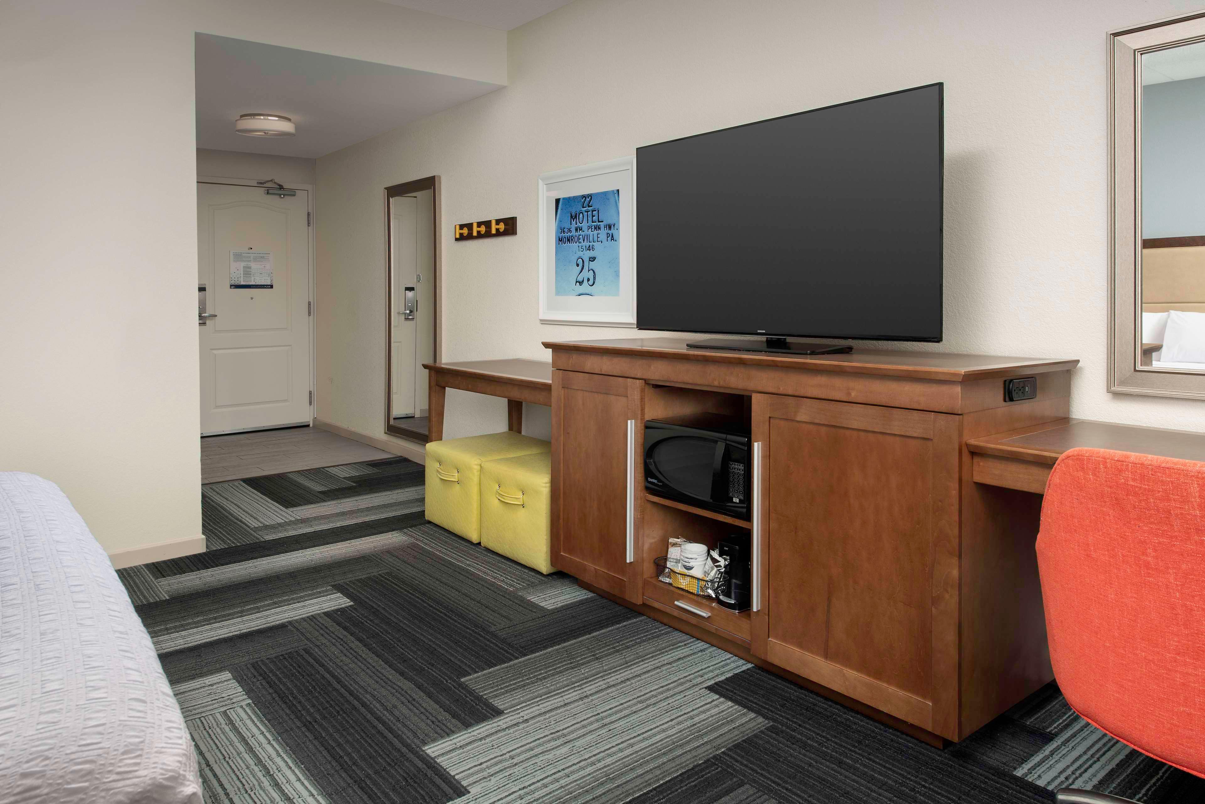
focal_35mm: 24
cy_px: 402
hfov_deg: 73.7
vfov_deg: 53.1
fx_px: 803
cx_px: 602
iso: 400
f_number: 11
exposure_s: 1/160
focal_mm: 24
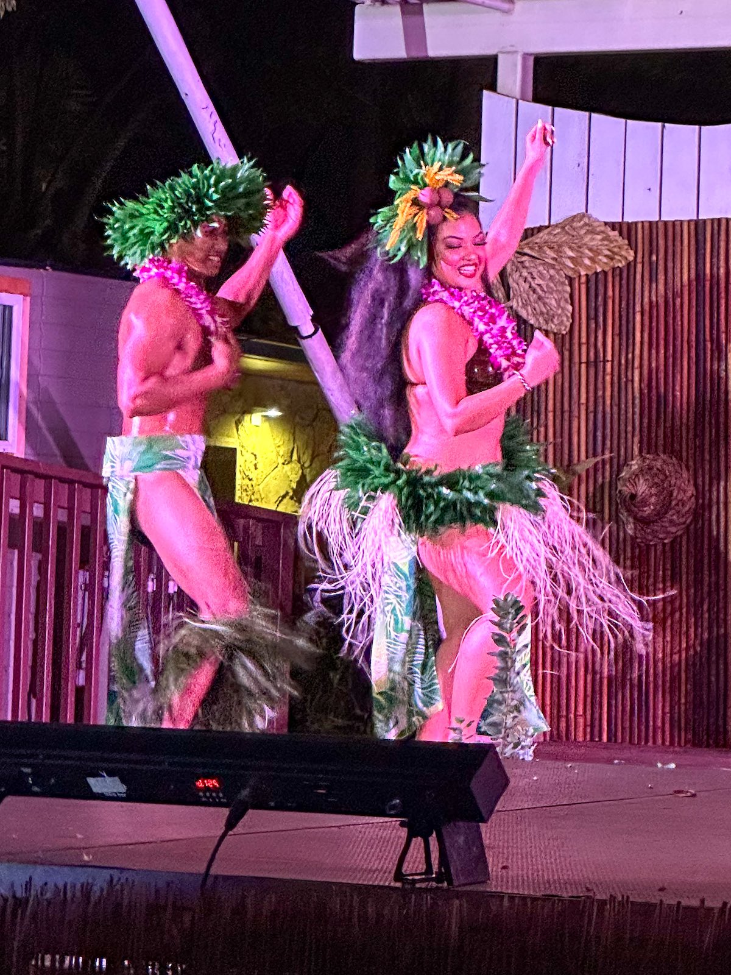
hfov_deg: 19.1
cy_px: 488
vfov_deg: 25.3
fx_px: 2168
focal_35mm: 77
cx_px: 366
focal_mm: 9
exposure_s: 1/40
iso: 1000
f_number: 2.8
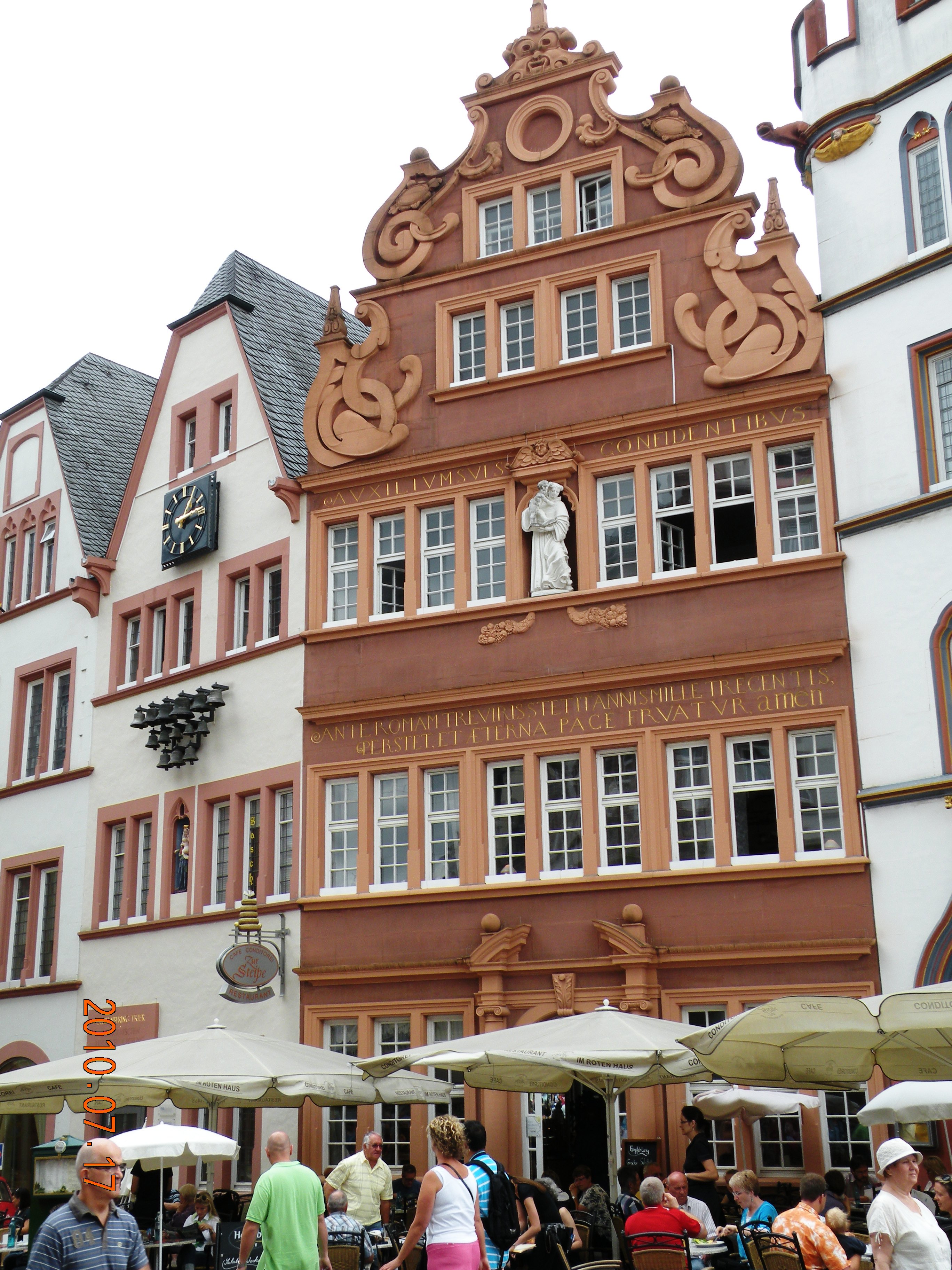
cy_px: 635
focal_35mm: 42
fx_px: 1540
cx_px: 476
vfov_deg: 44.8
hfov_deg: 34.3
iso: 64
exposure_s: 1/132
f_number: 4.5
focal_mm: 7.4
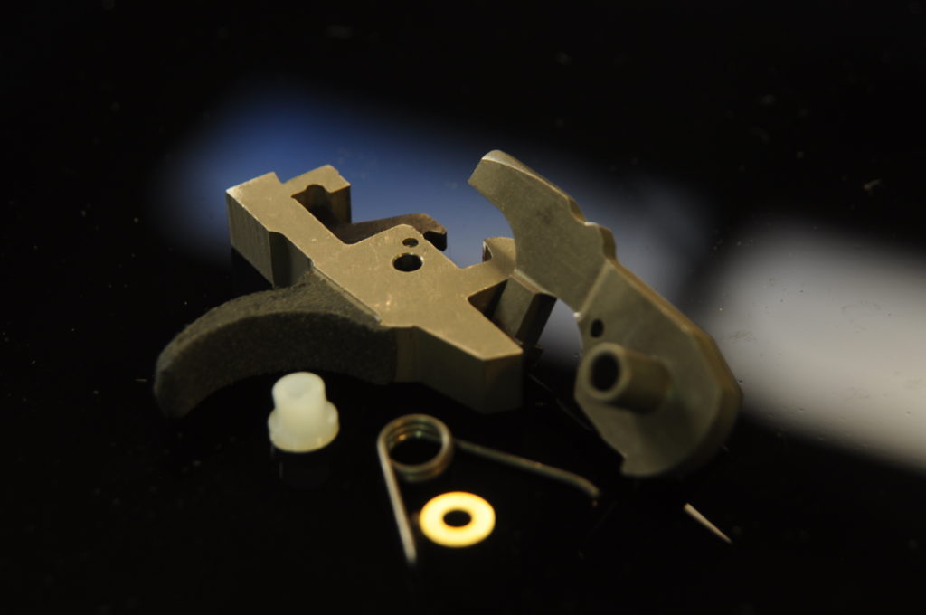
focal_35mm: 128
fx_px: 3275
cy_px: 308
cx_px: 463
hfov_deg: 16.1
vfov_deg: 10.7
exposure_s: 1/4
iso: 200
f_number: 5.6
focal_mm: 85
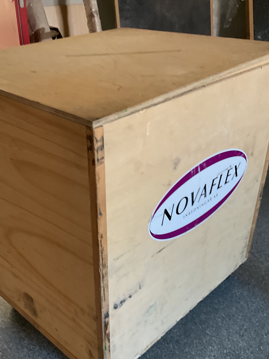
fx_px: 404
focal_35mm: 39
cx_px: 118
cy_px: 218
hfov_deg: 36.8
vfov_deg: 47.5
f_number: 1.8
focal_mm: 3
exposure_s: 1/46
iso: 320
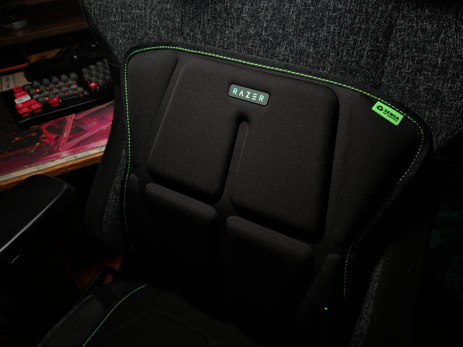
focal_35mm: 27
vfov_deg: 51.4
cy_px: 174
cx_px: 232
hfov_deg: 65.3
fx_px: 361
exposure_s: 1/50
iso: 200
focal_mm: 6.83
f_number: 1.4
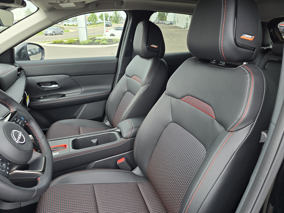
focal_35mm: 23
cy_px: 106
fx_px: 189
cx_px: 142
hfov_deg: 73.9
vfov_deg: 58.9
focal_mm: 6.3
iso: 32
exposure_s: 1/180
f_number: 1.7
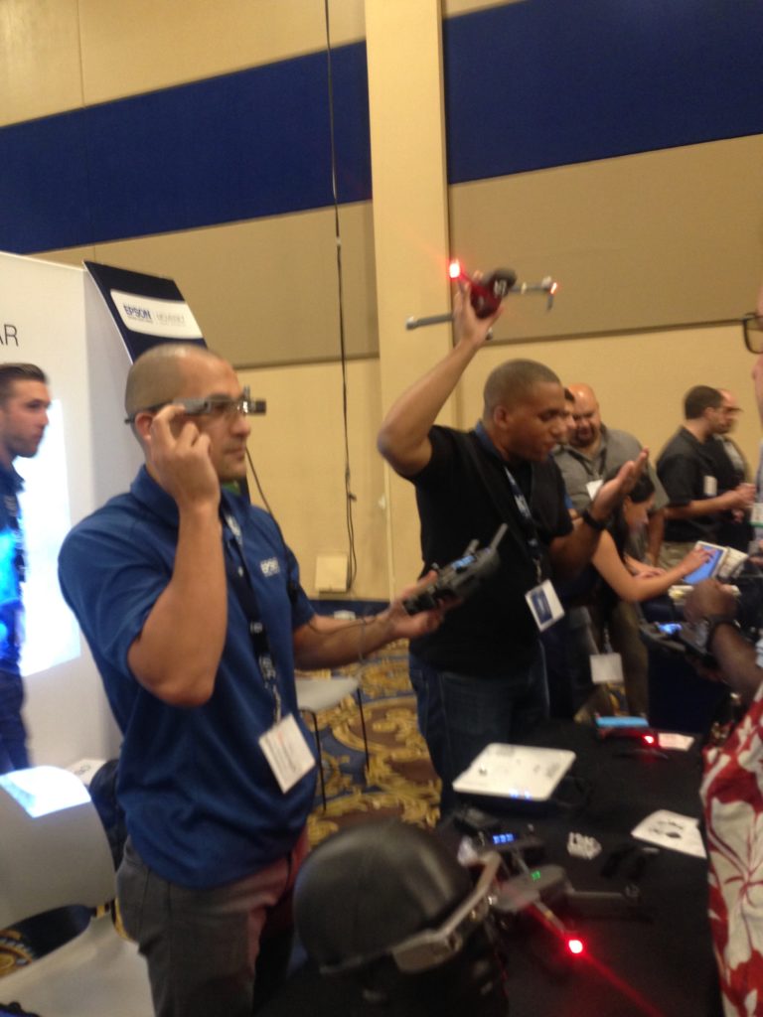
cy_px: 508
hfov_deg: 42.9
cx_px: 382
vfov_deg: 55.4
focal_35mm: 33
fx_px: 970
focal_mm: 4.12
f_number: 2.4
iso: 160
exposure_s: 1/20
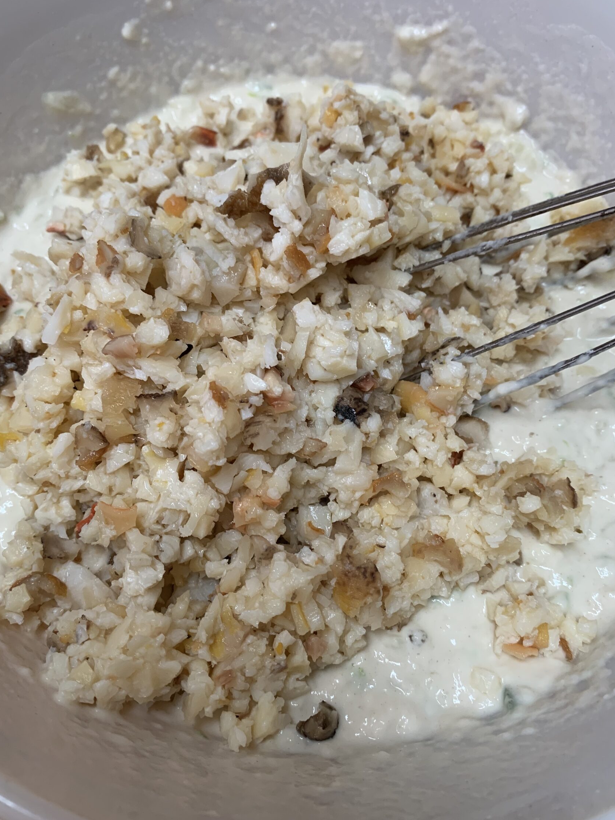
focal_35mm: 30
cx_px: 289
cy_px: 400
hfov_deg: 46.8
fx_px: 711
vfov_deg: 60.0
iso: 100
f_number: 1.8
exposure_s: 1/62
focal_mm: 4.25
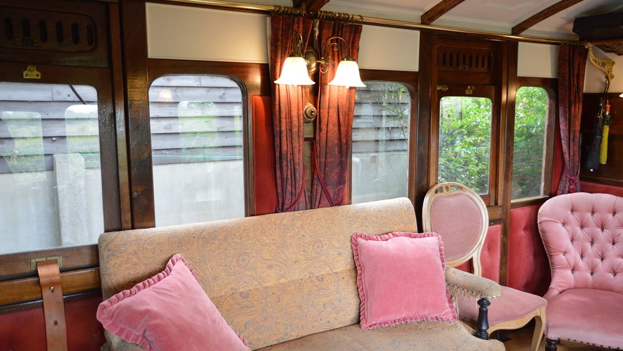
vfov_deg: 38.3
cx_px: 318
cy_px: 182
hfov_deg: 63.4
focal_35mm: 31
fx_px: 505
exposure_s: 1/40
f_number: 3.8
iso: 400
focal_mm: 19
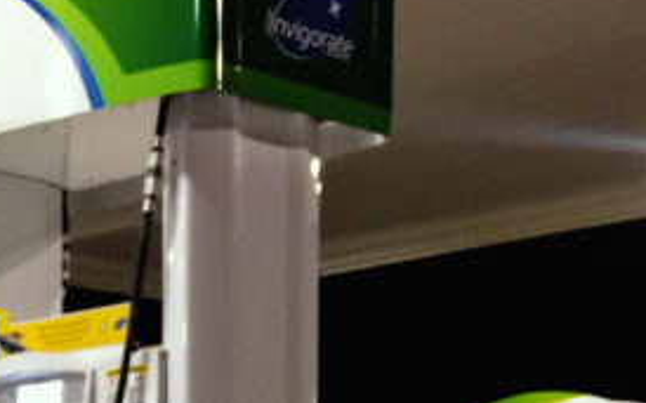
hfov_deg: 16.6
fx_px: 2024
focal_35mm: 115
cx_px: -295
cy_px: 719
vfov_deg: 10.7
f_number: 2.2
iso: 40
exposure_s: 1/15
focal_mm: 4.15
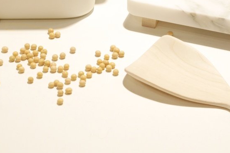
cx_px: 87
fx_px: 728
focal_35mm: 114
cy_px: 11
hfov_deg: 17.9
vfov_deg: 11.9
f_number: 5
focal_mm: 30
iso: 200
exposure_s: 1/40
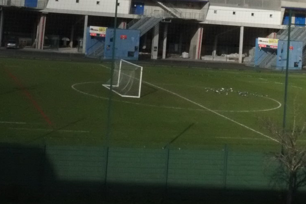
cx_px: 97
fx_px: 722
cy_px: -72
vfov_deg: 15.2
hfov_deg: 23.8
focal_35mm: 85
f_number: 20
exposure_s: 1/4000
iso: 6400
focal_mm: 20.5
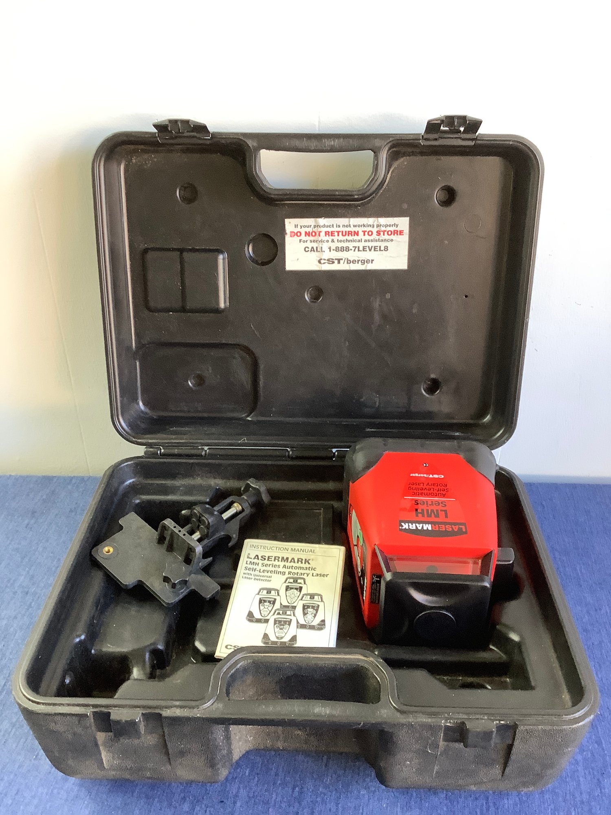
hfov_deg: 45.4
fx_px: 730
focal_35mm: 31
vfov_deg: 58.4
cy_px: 408
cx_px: 306
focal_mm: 3.3
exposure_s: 1/50
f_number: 2.4
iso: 160
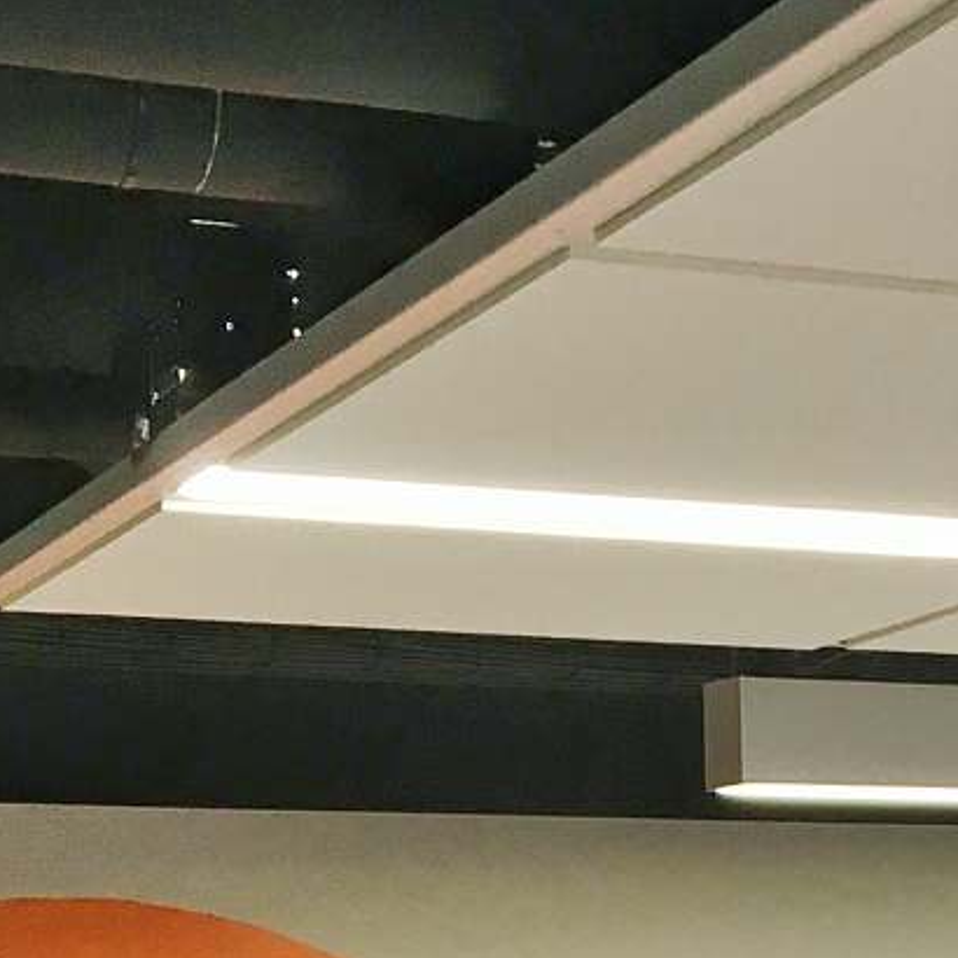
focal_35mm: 125
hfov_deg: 13.4
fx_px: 3914
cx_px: 1318
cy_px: 1411
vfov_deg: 13.2
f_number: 2.2
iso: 50
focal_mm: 4.15
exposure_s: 1/30
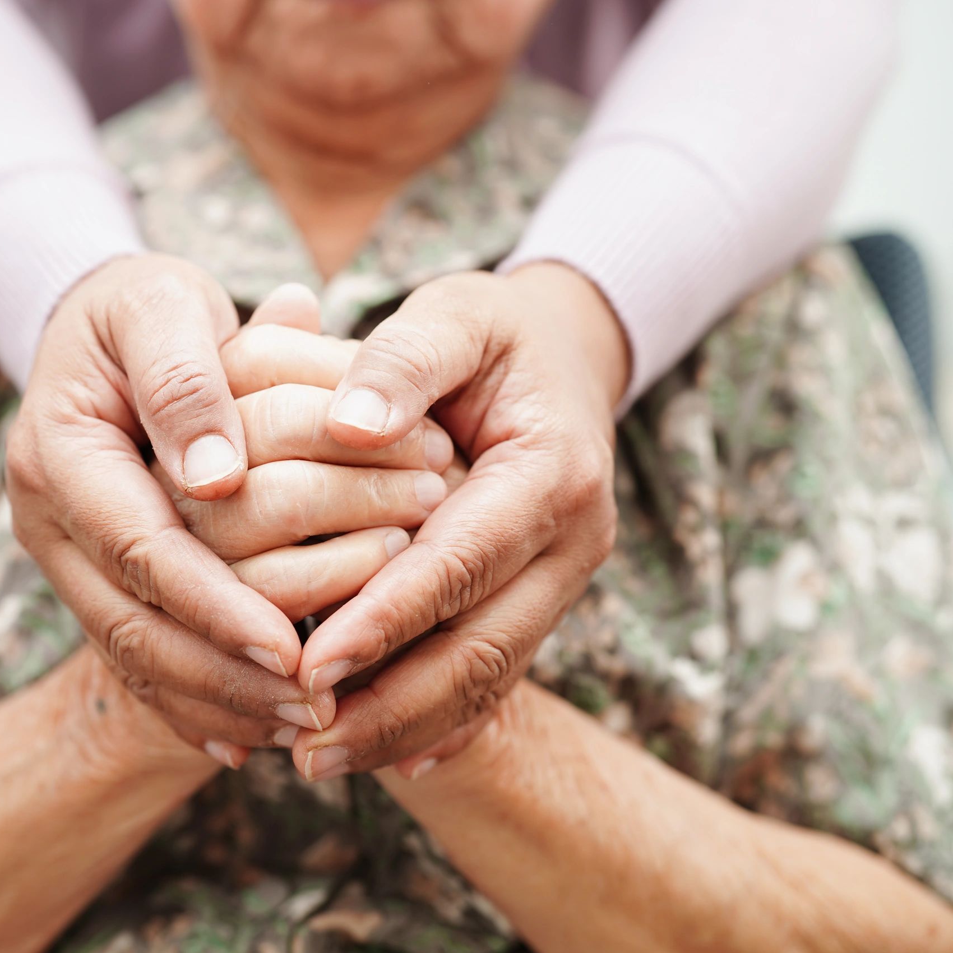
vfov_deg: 26.9
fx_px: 1993
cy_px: 478
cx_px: 264
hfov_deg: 26.6
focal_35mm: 64
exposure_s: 1/60
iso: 100
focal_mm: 50
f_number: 2.2
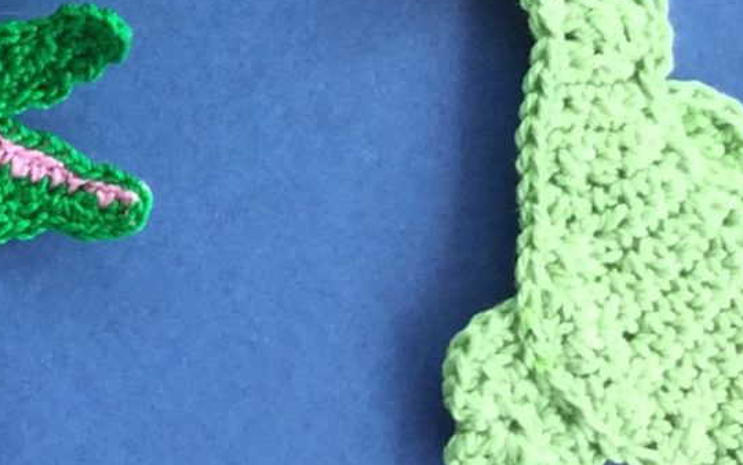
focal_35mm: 156
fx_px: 3159
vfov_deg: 8.0
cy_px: -448
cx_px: -278
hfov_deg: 12.9
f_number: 2.4
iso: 25
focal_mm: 3.3
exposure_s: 1/50
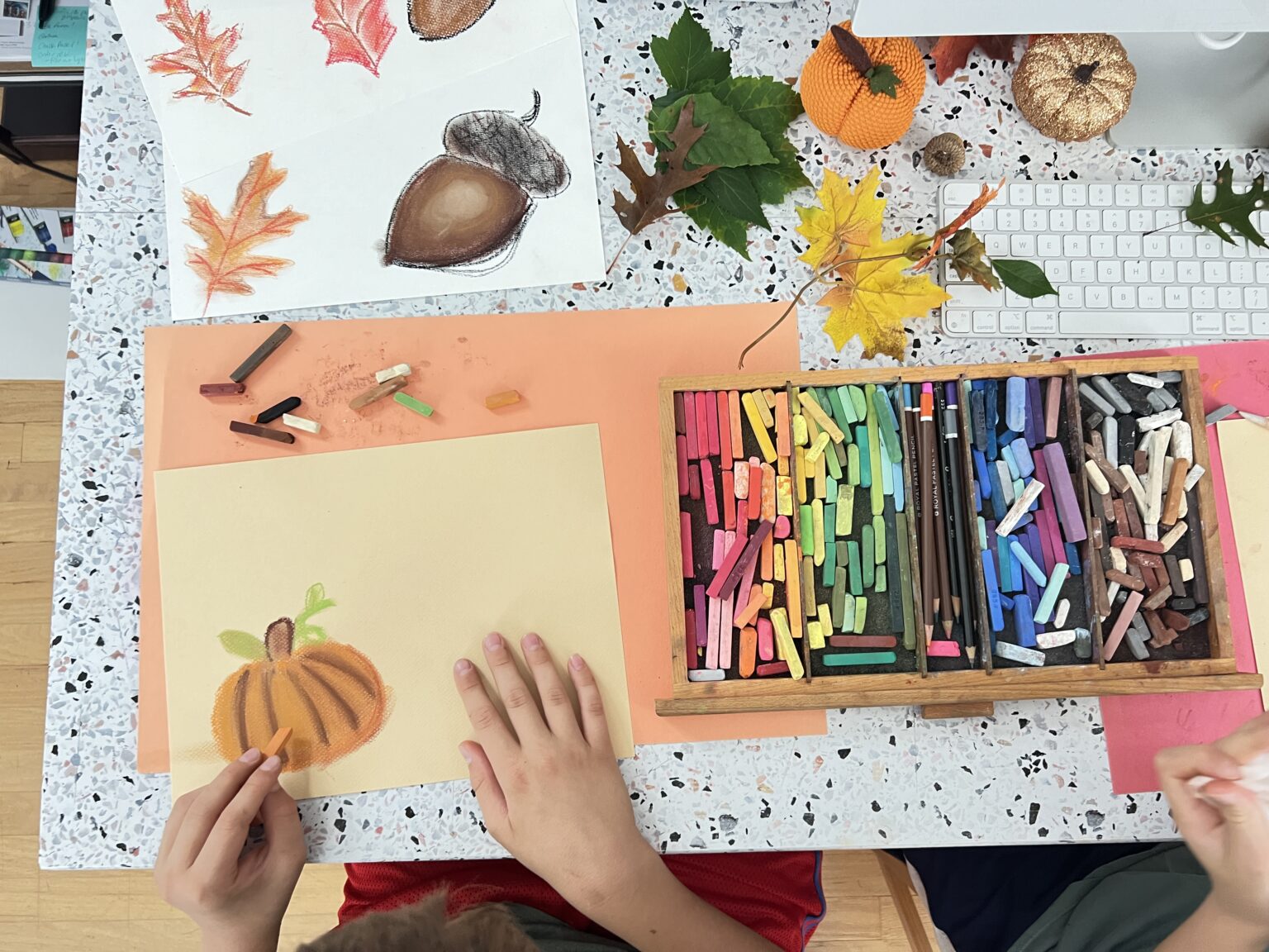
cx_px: 634
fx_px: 953
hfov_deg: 67.3
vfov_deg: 53.1
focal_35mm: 26
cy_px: 476
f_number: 1.5
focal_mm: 5.7
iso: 250
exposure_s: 1/60
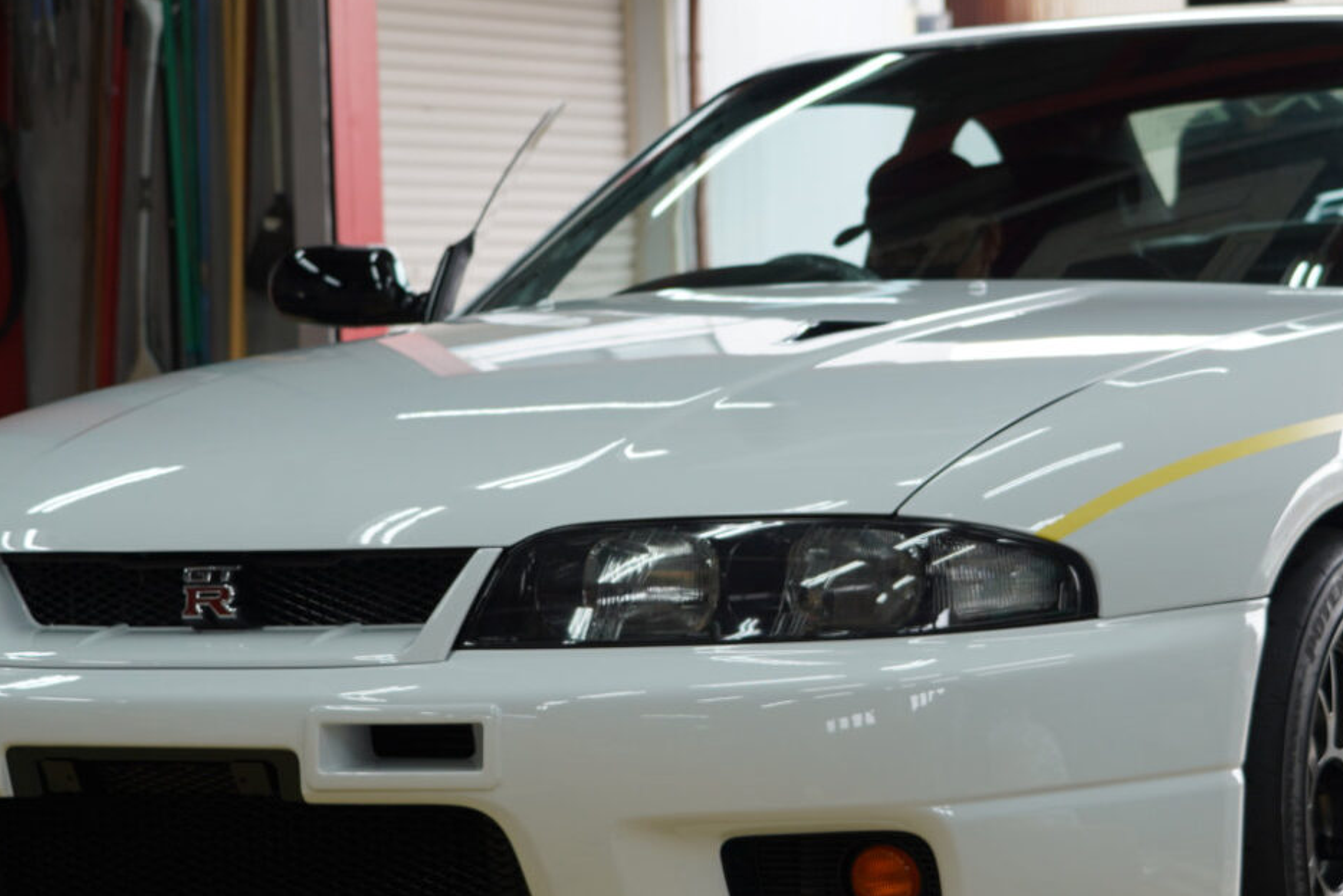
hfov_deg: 17.9
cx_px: 881
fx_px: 4253
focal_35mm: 114
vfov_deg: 12.0
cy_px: 455
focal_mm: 52
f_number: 4.5
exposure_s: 1/60
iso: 160
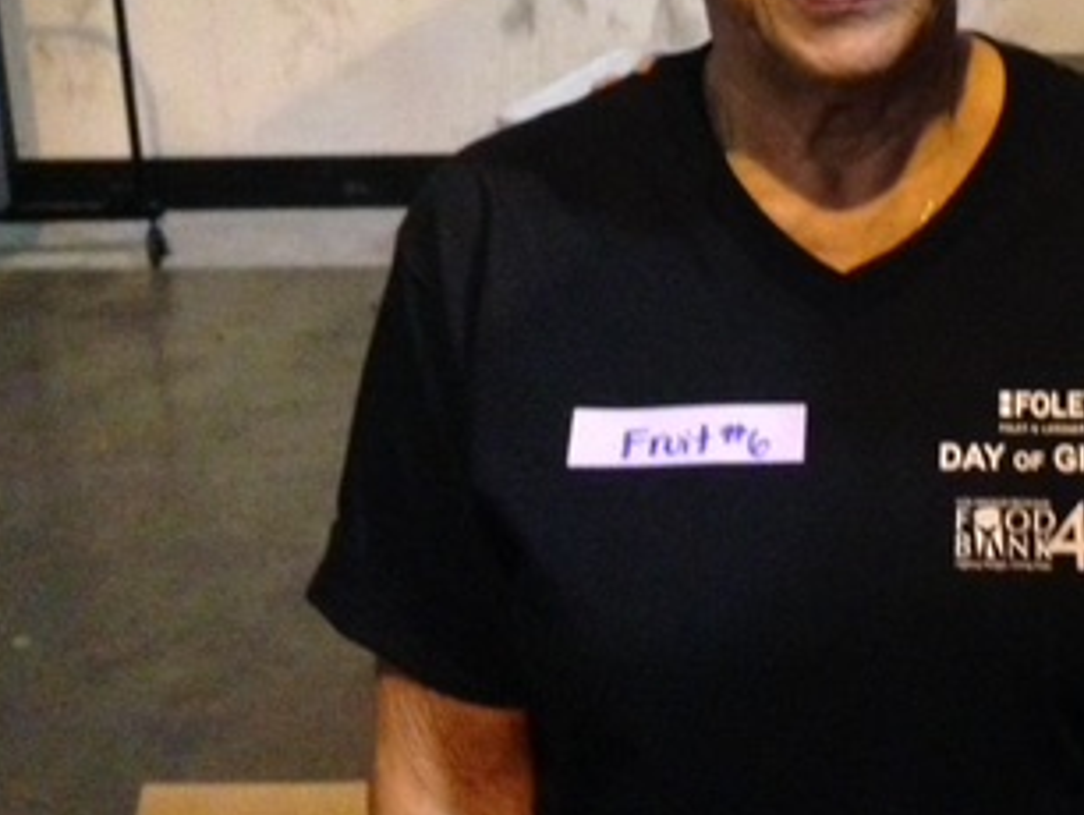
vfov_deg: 20.6
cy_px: 0
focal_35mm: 69
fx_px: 2162
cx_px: 1116
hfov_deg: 26.5
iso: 800
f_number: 2.4
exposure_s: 1/15
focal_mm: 4.12
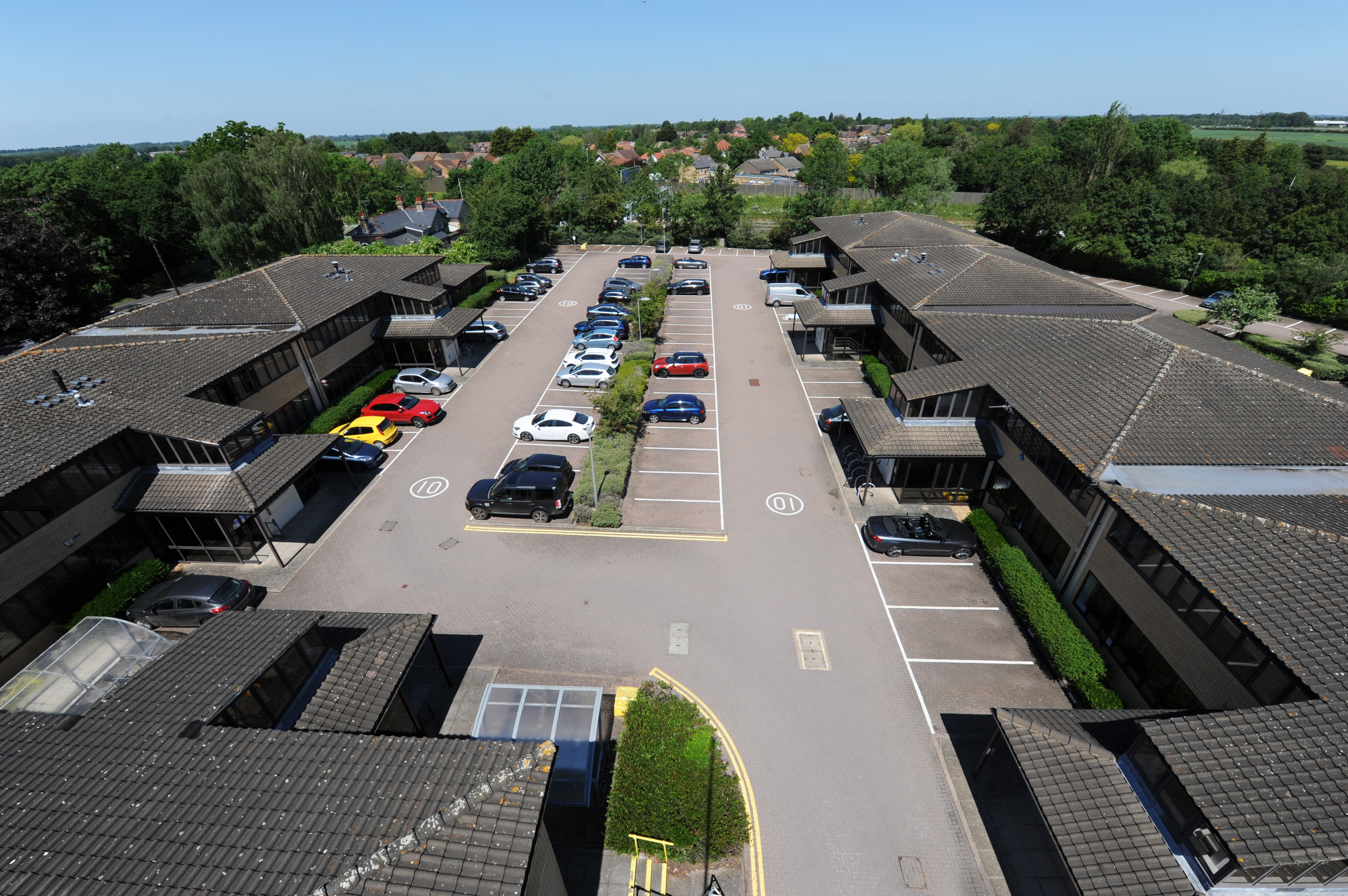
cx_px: 674
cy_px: 448
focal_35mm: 14
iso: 200
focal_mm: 14
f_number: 11
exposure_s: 1/320
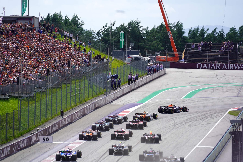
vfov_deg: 4.8
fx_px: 1944
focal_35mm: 288
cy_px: 81
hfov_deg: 7.2
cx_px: 122
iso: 100
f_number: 5.6
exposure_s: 1/800
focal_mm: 288
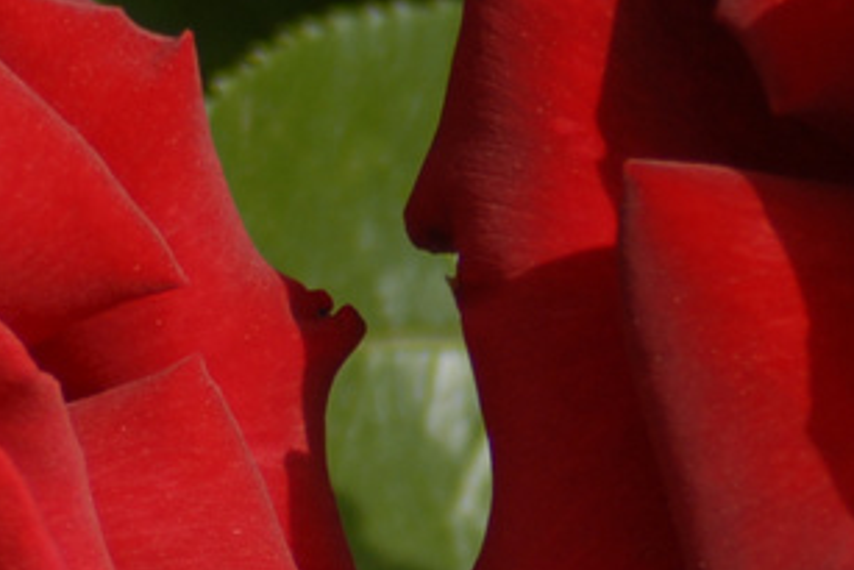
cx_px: 307
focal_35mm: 1143
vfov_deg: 1.2
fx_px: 27117
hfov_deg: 1.8
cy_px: 409
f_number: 5
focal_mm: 145
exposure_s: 1/400
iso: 100
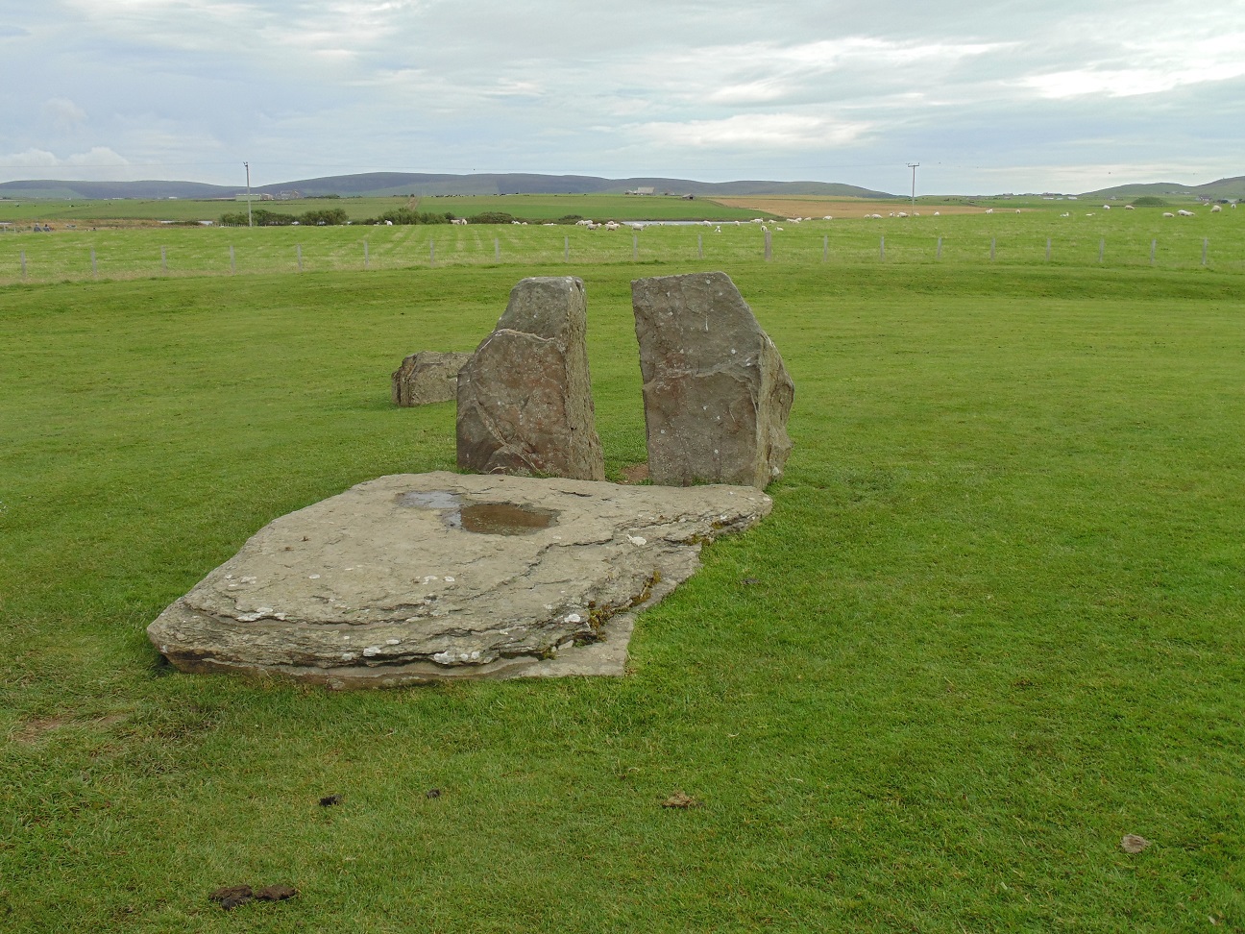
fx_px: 1223
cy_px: 467
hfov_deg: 54.0
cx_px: 622
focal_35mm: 34
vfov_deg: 41.8
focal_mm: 6.2
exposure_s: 1/500
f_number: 3.4
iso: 80
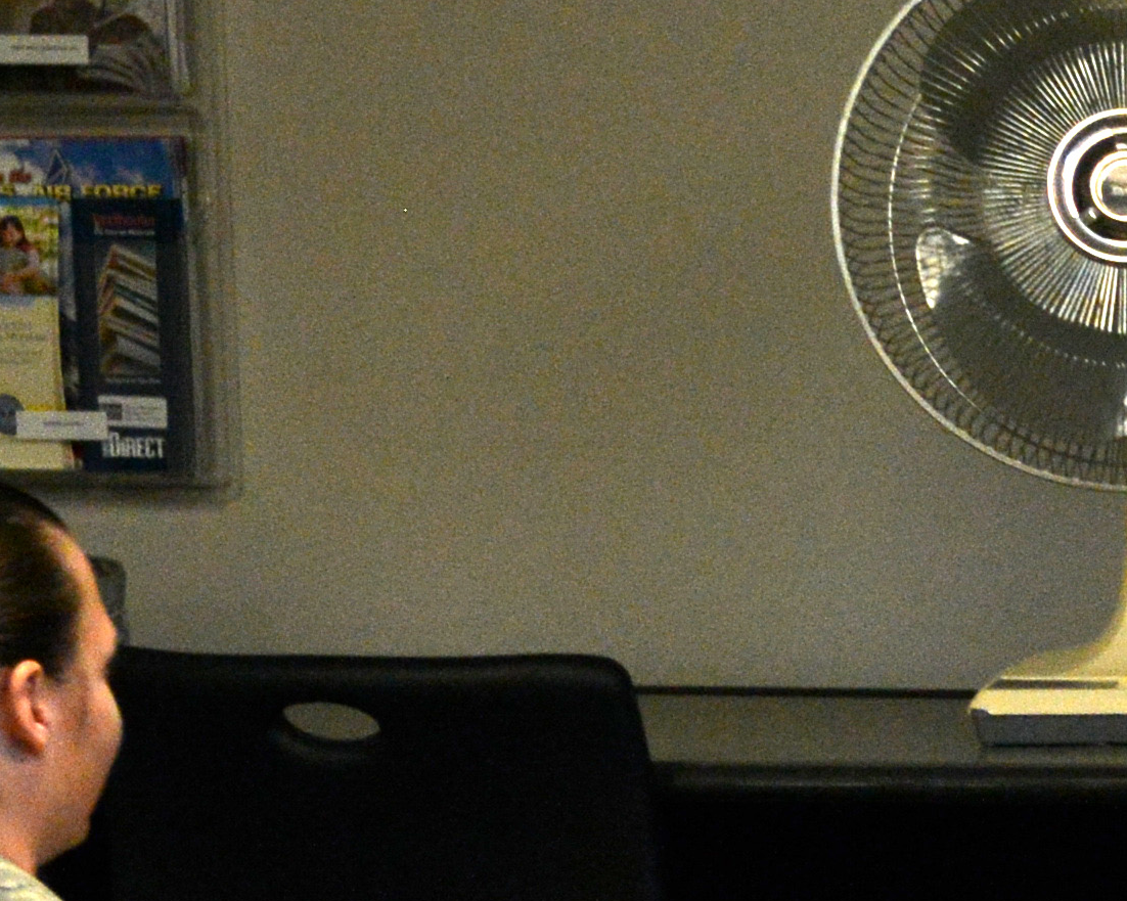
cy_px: 1243
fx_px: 13805
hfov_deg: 4.5
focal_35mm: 414
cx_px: 2928
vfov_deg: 3.7
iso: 1000
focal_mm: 66
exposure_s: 1/60
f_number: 6.3
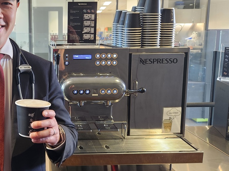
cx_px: 52
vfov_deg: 39.5
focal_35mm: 36
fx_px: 238
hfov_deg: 48.9
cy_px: 68
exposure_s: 1/100
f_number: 1.8
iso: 640
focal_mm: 5.4
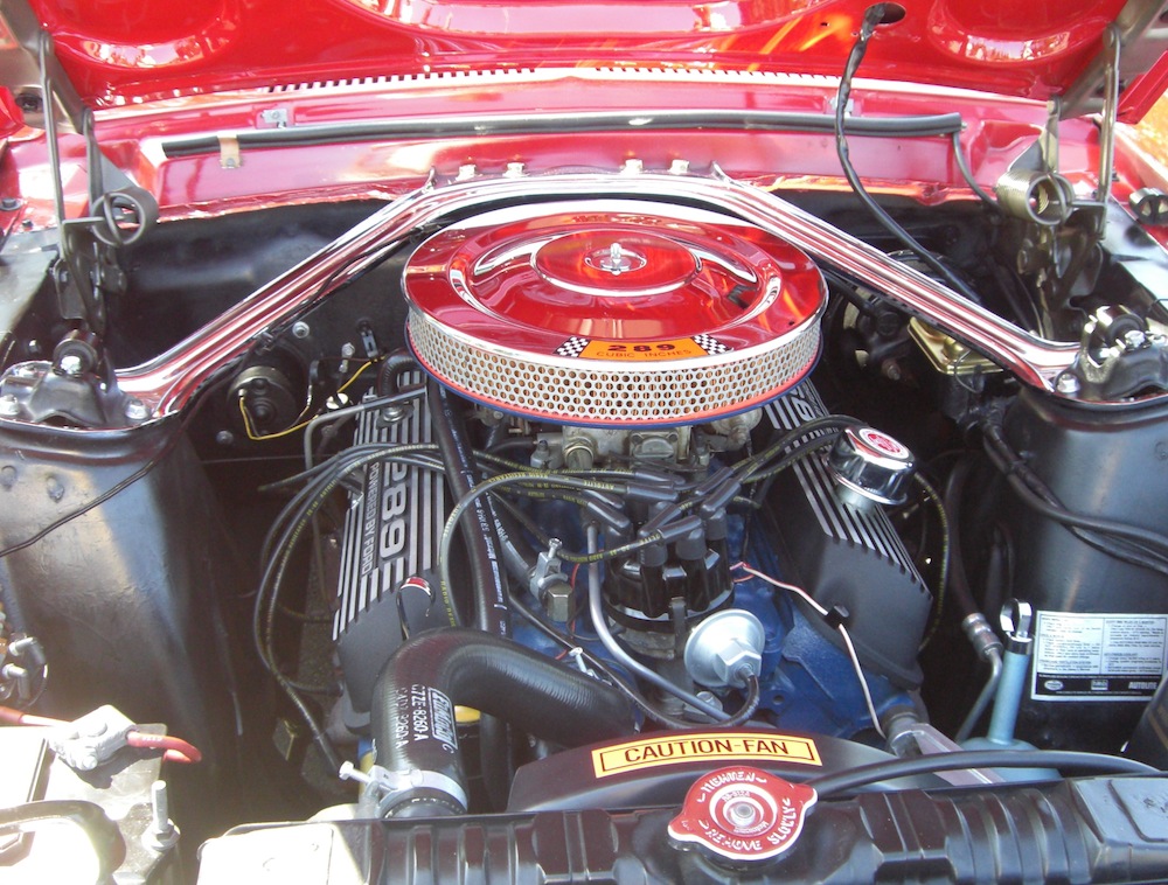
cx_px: 584
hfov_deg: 48.8
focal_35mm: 38
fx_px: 1287
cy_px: 442
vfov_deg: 38.0
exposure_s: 1/100
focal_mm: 6.2
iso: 200
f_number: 2.7
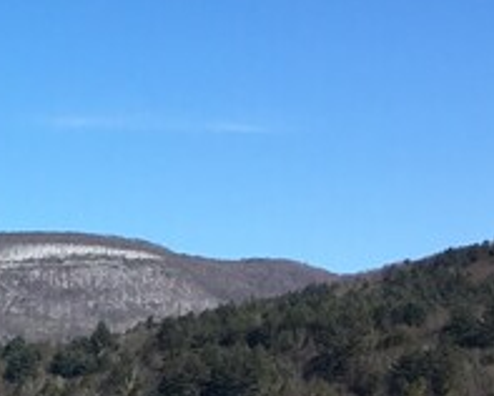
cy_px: 373
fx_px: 2151
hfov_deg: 11.7
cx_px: -517
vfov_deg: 10.5
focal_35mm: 147
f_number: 2.2
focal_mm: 4.15
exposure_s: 1/1709
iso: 25
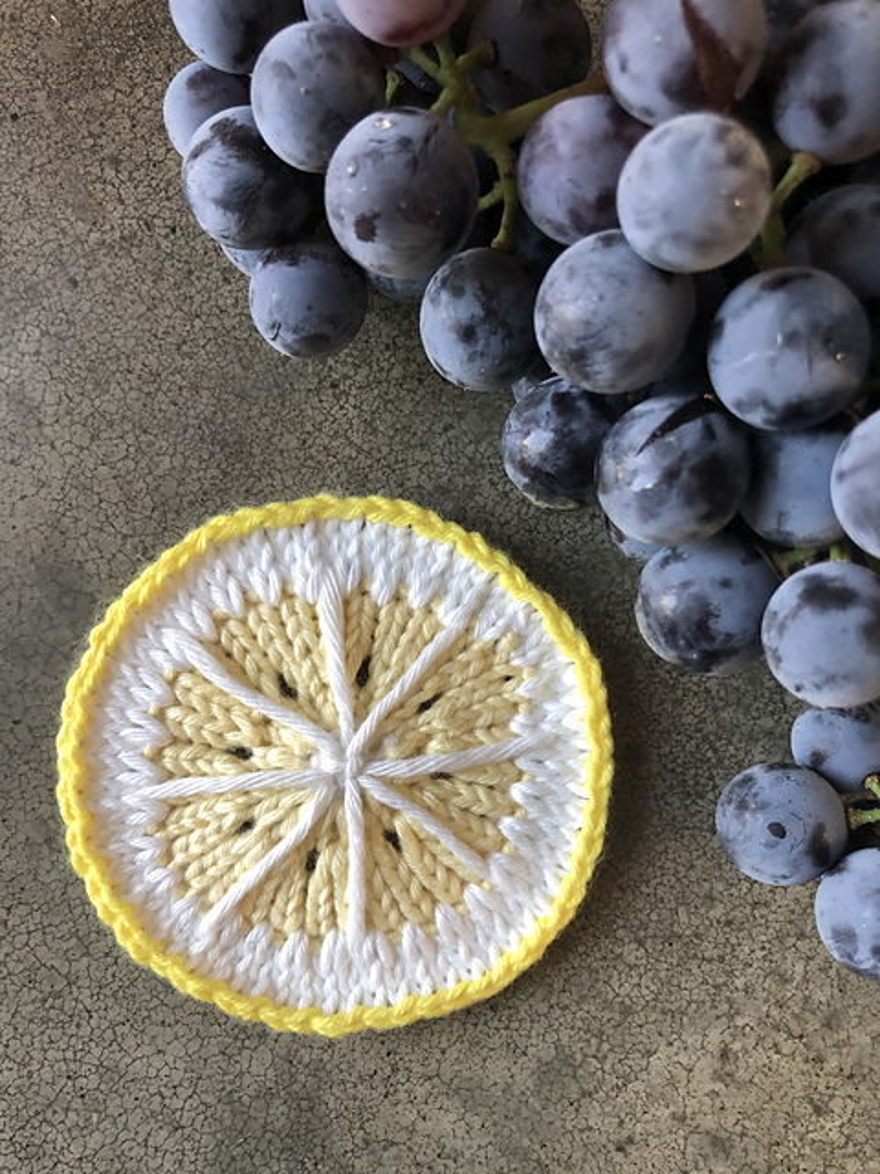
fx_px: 949
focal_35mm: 28
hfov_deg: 49.7
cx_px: 440
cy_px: 587
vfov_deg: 63.4
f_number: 1.8
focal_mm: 3.99
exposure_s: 1/30
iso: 32
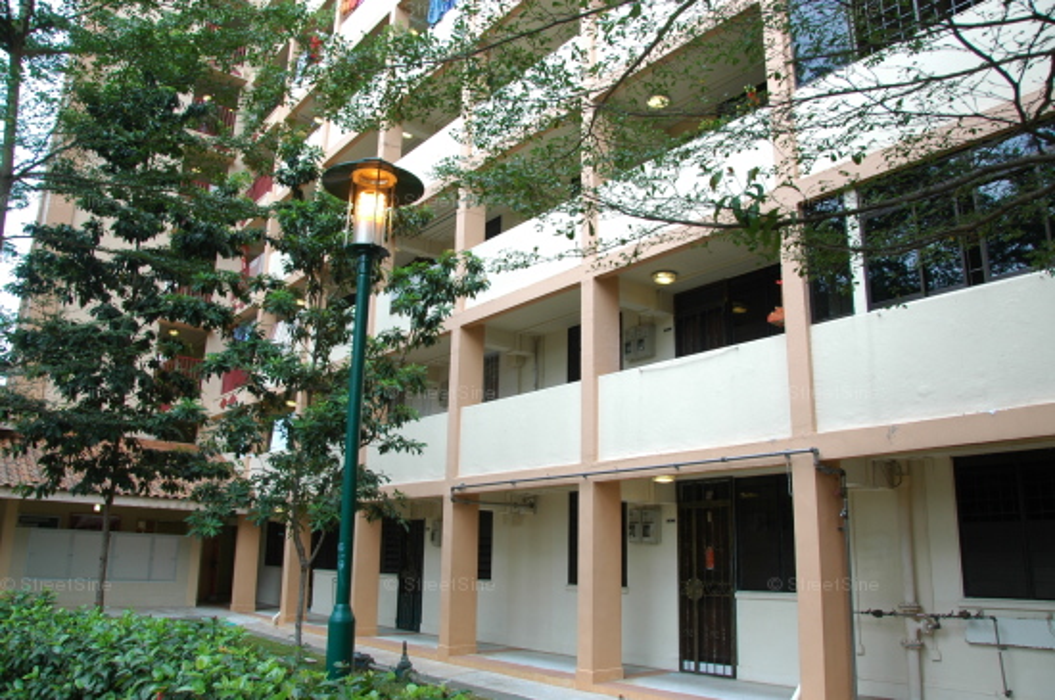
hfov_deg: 67.5
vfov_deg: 47.8
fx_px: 790
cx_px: 528
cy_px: 350
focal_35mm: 27
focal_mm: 18
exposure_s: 1/100
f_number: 5.6
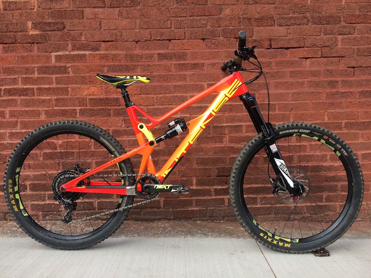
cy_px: 139
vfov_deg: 48.2
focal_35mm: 29
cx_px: 186
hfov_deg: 61.7
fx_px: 311
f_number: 2.2
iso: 32
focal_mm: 4.15
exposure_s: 1/186
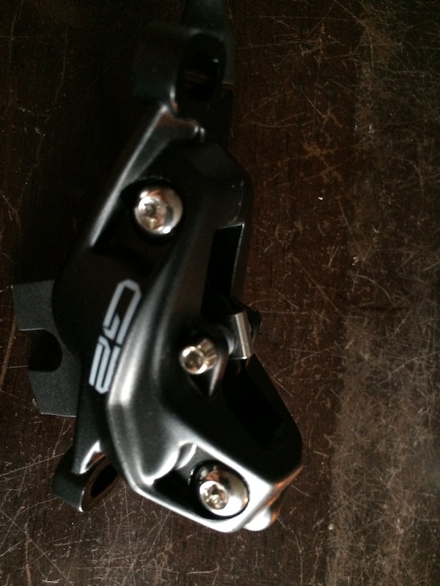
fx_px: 491
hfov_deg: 48.2
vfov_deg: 61.7
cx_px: 220
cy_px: 293
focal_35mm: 29
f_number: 2.2
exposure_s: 1/15
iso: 400
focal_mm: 4.15
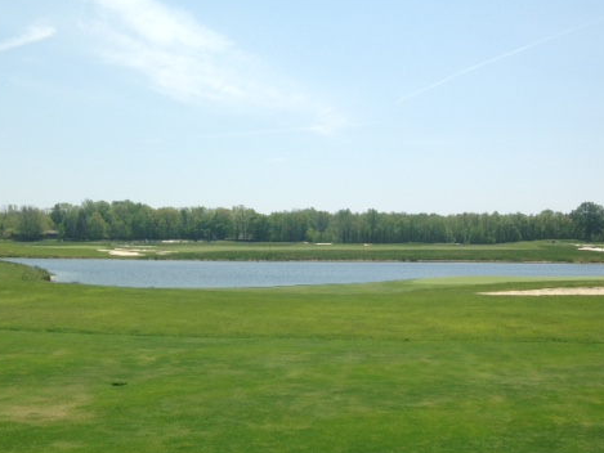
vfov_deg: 32.1
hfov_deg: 42.0
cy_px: 261
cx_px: 331
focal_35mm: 45
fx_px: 785
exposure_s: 1/1869
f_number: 2.4
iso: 50
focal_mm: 4.12
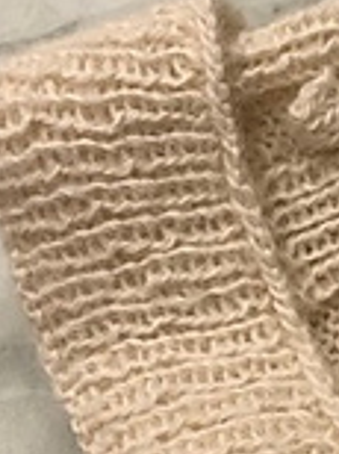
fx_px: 1192
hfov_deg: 15.3
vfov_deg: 21.5
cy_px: 283
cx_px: 470
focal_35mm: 91
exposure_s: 1/25
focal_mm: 3.99
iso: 40
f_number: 1.8
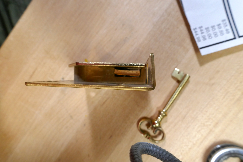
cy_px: 81
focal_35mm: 25
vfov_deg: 51.3
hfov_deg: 71.5
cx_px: 122
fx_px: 169
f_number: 8
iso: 1600
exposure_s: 1/60
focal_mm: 9.1
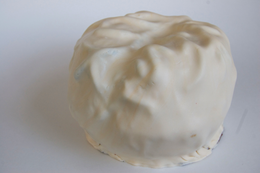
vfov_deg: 31.8
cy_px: 86
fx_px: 303
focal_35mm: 42
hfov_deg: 46.4
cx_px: 130
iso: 400
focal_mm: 28
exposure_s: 1/60
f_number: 6.3
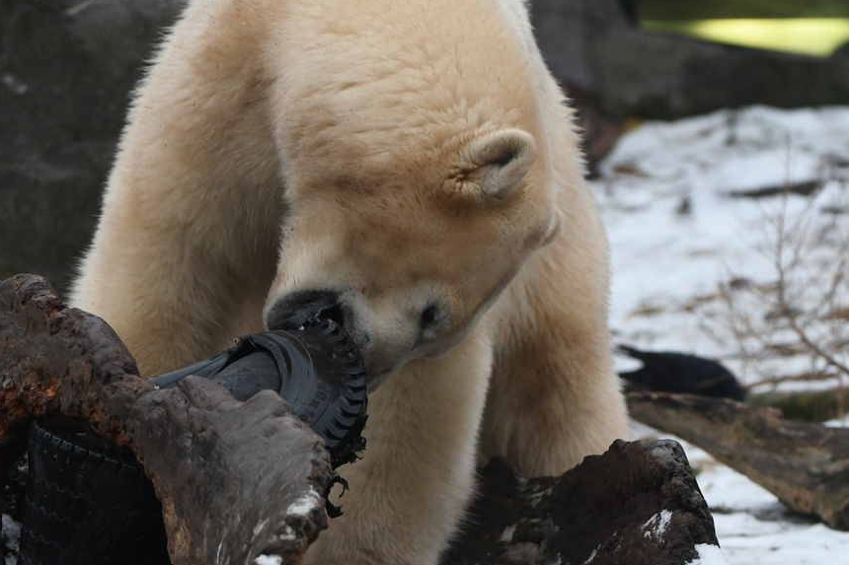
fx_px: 5729
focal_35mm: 243
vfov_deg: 5.7
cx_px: 344
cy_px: 316
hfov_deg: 8.5
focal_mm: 86
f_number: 2.8
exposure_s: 1/125
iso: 800
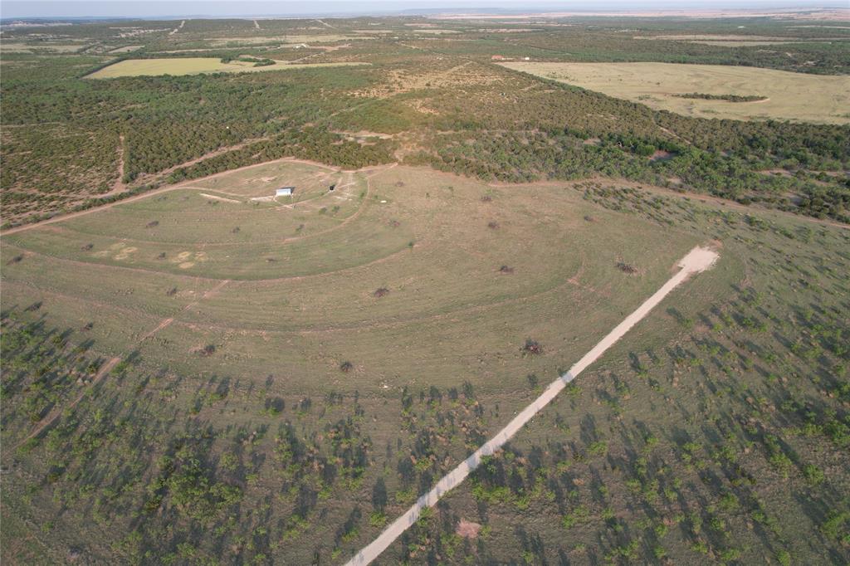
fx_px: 519
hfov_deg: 78.6
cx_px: 425
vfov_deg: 57.2
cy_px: 283
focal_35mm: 22
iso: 110
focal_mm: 8.38
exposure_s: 1/640
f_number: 2.8
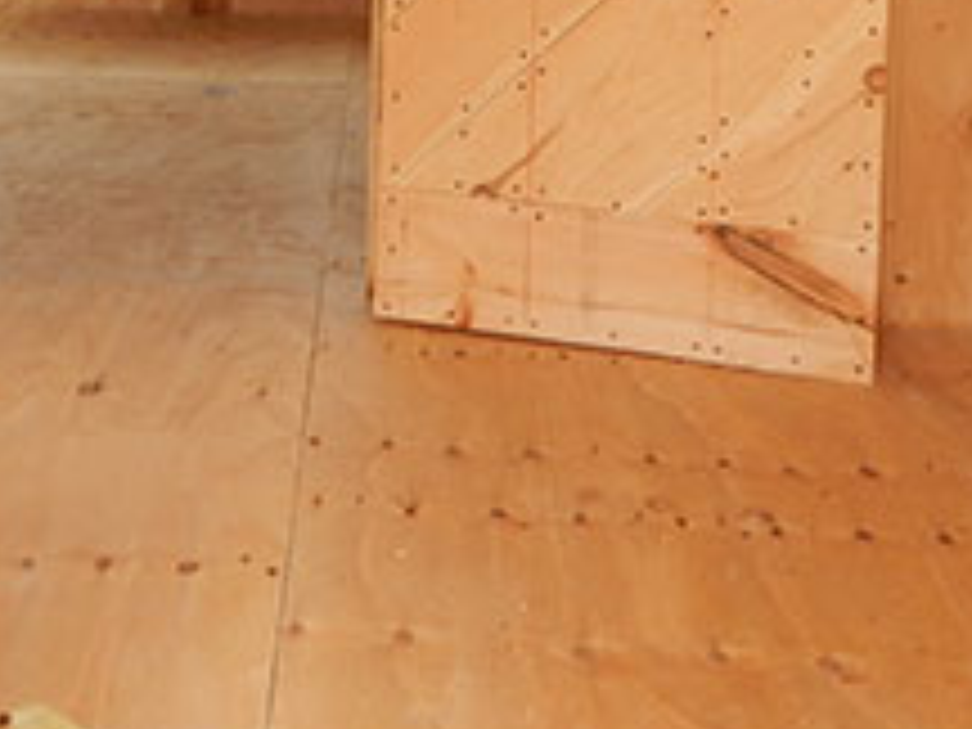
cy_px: -207
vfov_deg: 21.8
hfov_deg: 31.2
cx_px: 256
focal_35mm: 61
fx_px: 1713
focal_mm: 4
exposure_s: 1/200
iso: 125
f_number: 3
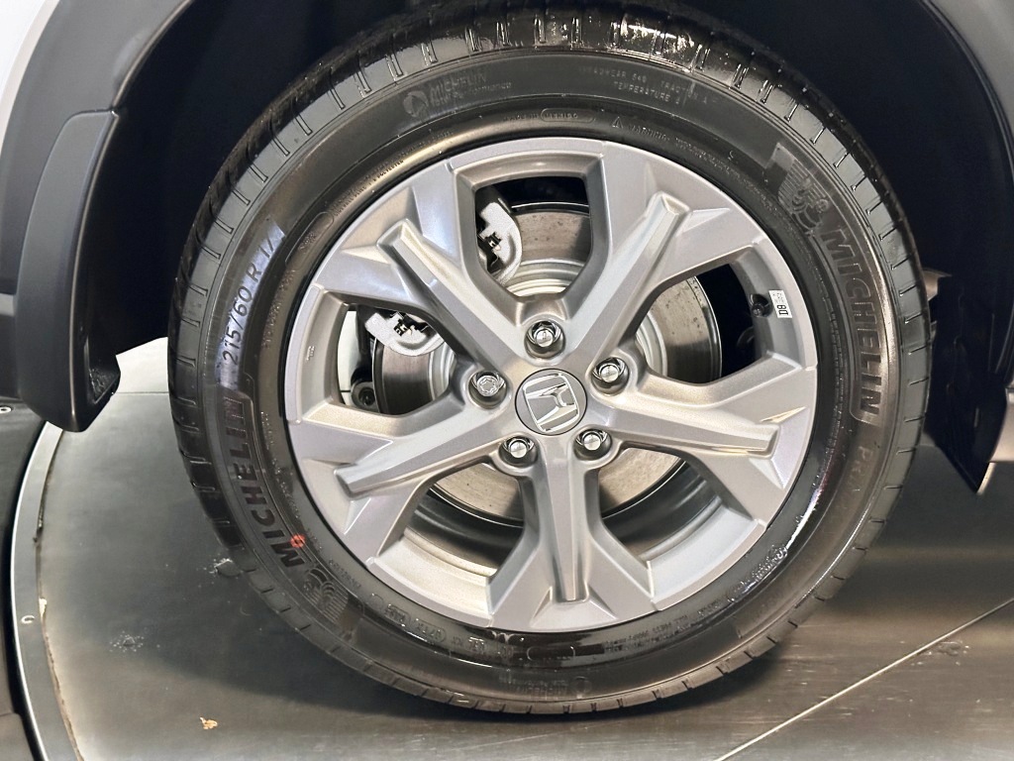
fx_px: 1406
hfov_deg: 39.7
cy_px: 380
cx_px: 507
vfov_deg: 30.3
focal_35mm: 48
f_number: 1.78
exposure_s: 1/30
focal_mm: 6.86
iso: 500
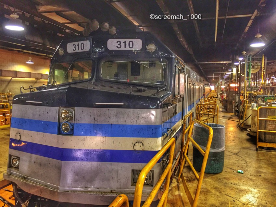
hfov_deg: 61.6
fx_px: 231
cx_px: 138
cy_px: 104
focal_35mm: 29
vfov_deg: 48.2
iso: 125
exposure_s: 1/24
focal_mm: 4.15
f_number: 2.2
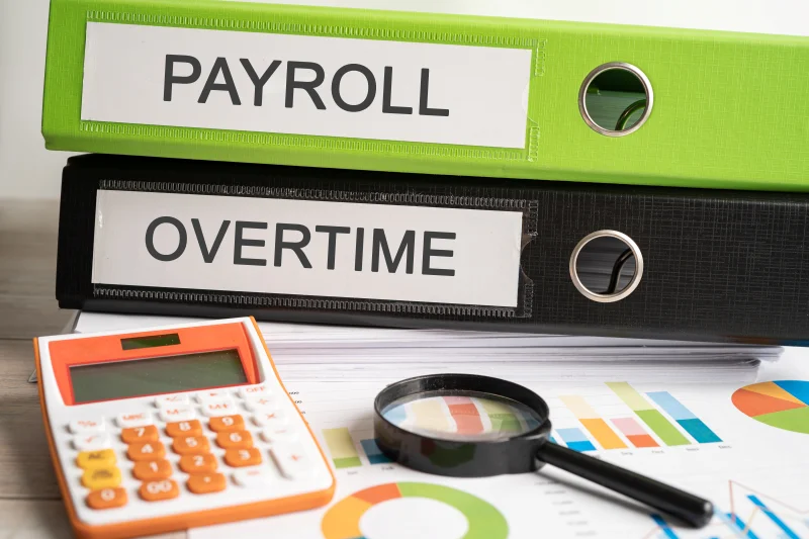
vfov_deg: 27.0
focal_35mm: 50
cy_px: 270
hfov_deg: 39.6
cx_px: 404
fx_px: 1123
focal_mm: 50
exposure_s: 1/100
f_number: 5.6
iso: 100
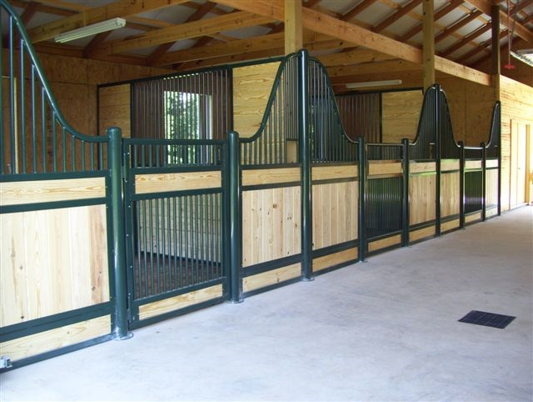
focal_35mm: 36
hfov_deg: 51.3
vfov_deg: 39.8
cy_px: 201
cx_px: 266
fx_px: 555
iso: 125
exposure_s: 1/160
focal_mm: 6
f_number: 2.7
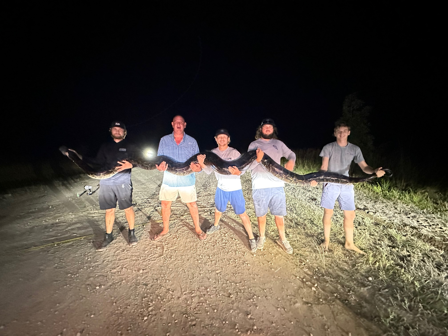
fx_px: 181
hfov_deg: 102.1
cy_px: 168
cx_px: 224
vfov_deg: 85.7
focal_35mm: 14
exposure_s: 1/25
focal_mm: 2.22
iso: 1250
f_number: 2.2
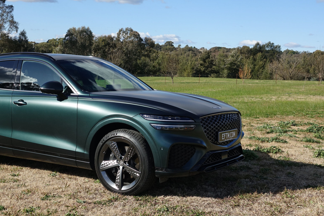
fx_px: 468
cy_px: 103
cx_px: 115
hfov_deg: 37.9
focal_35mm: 52
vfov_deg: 26.0
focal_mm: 13.7
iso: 100
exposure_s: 1/640
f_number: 4
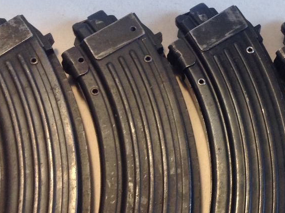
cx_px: 238
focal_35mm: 74
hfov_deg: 25.8
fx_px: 608
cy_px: 149
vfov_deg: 19.7
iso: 100
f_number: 2.4
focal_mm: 4.28
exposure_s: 1/15
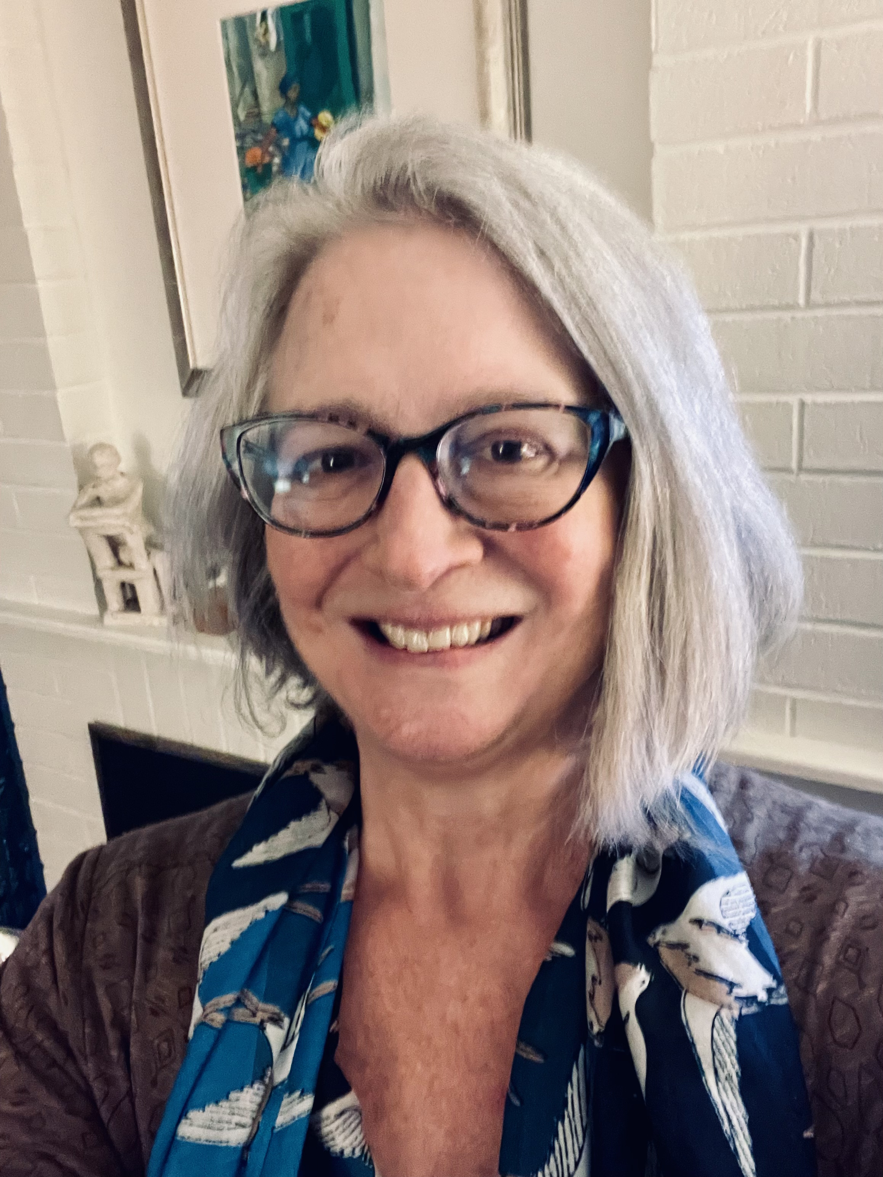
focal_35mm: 30
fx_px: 1020
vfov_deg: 60.0
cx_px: 442
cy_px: 588
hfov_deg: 46.8
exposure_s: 1/15
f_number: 2.2
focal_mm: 2.71
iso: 800
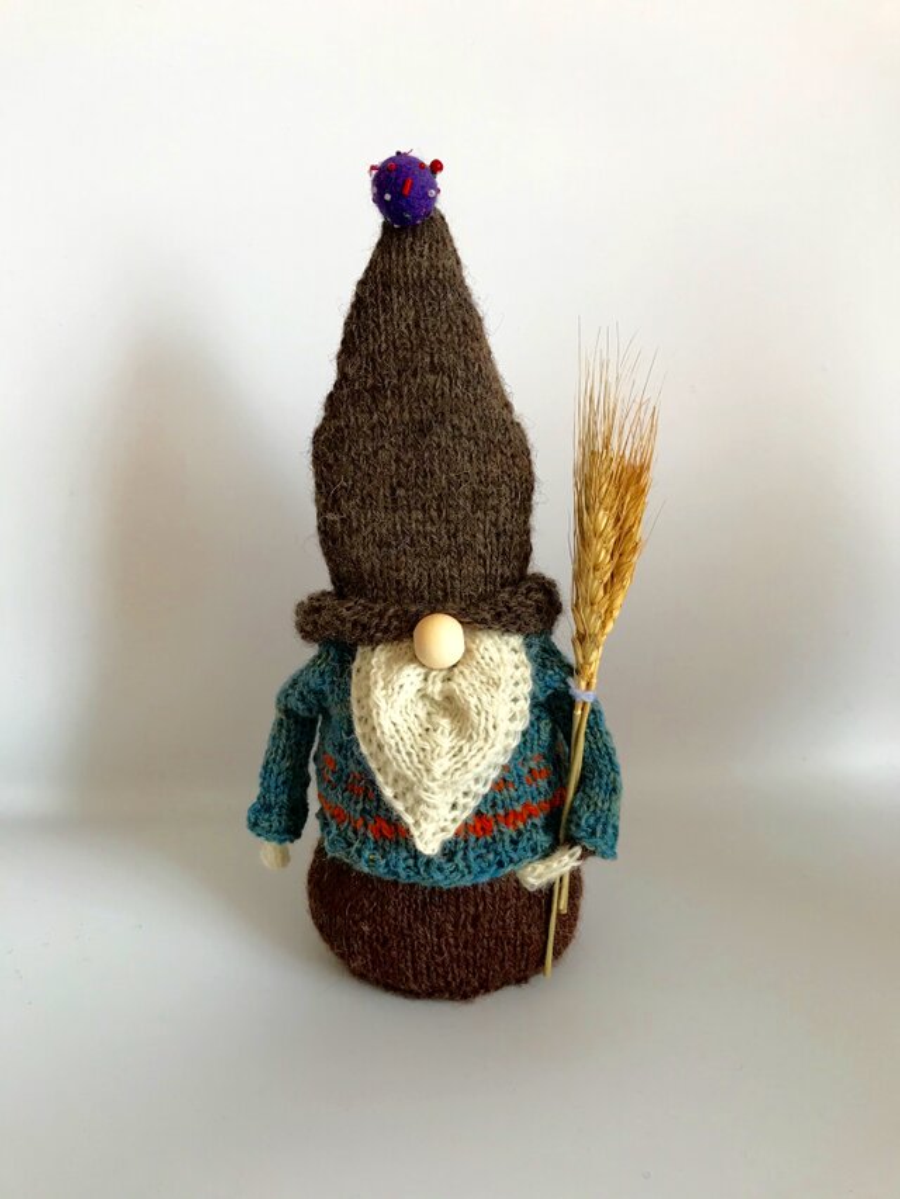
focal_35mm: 28
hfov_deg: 49.8
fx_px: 970
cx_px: 450
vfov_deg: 63.4
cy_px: 600
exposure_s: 1/30
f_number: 1.8
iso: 25
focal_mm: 3.99
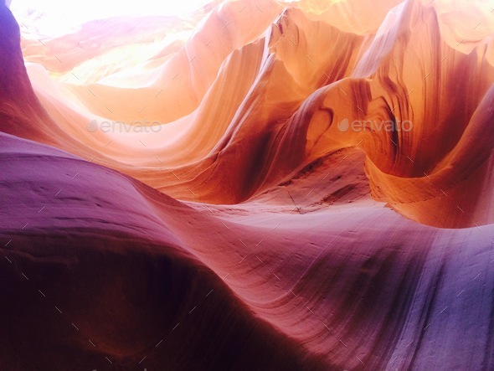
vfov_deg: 48.3
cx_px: 247
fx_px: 414
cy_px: 186
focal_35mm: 29
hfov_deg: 61.6
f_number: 2.2
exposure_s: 1/30
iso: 64
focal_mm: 4.15
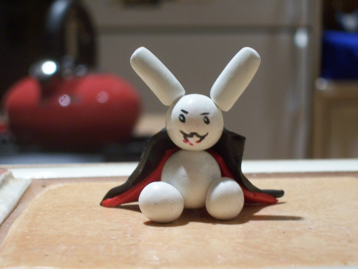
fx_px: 848
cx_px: 179
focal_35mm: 82
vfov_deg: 18.0
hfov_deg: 23.8
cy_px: 134
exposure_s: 1/15
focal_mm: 13.5
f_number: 4.1
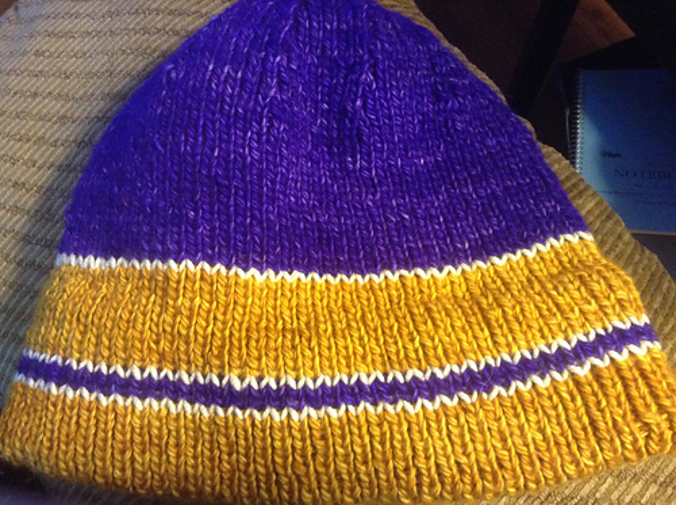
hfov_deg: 55.4
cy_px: 252
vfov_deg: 42.8
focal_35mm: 33
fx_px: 643
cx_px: 338
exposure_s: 1/15
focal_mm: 3.3
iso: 320
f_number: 2.4
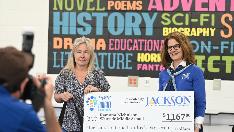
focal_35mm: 98
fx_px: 608
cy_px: 78
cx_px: 116
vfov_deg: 12.3
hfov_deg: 21.8
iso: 800
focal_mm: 93
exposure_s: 1/125
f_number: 2.8
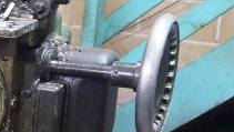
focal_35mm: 122
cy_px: 129
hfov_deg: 14.9
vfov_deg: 9.9
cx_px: -208
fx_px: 757
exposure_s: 1/60
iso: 3200
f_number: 3.5
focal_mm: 16
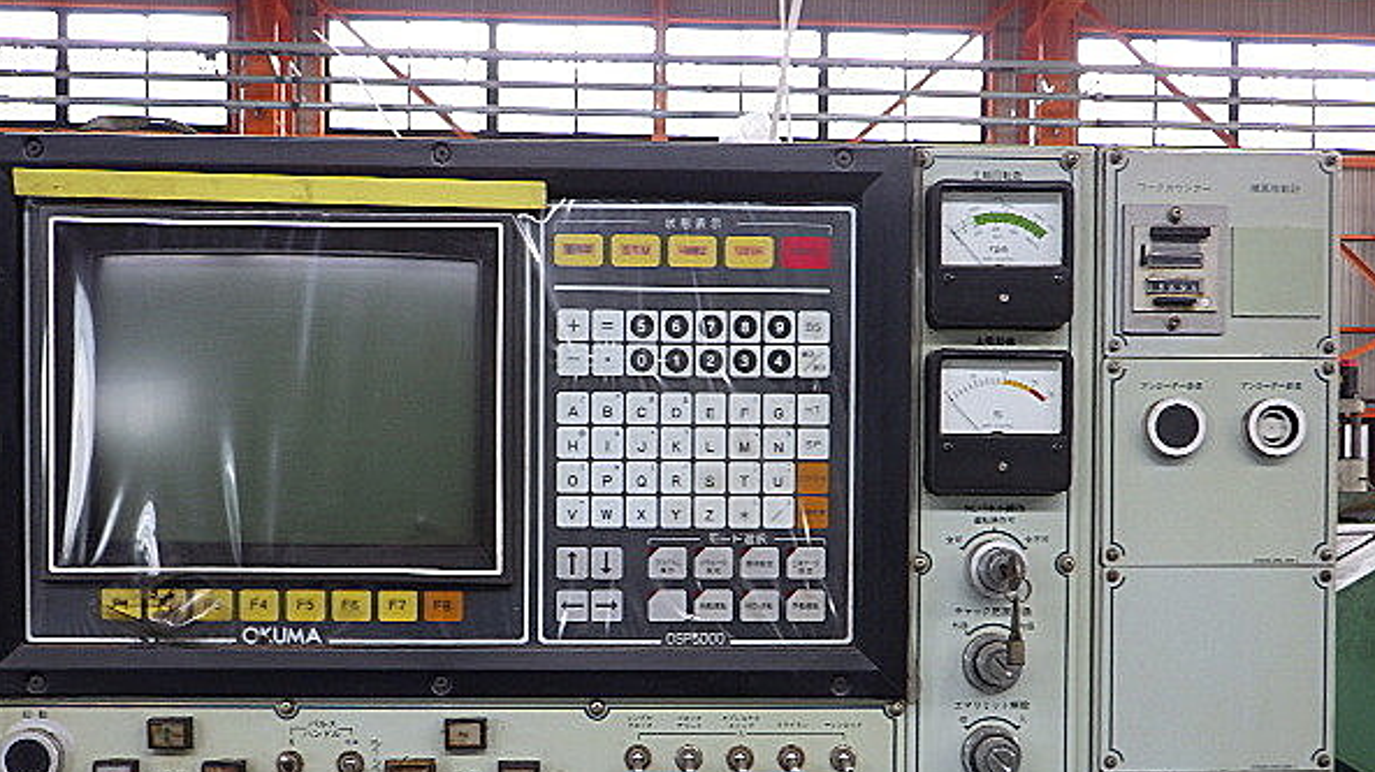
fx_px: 1458
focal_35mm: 40
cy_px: 545
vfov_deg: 29.4
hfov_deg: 50.5
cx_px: 661
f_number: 3.8
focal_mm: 6.1
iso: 200
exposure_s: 1/50
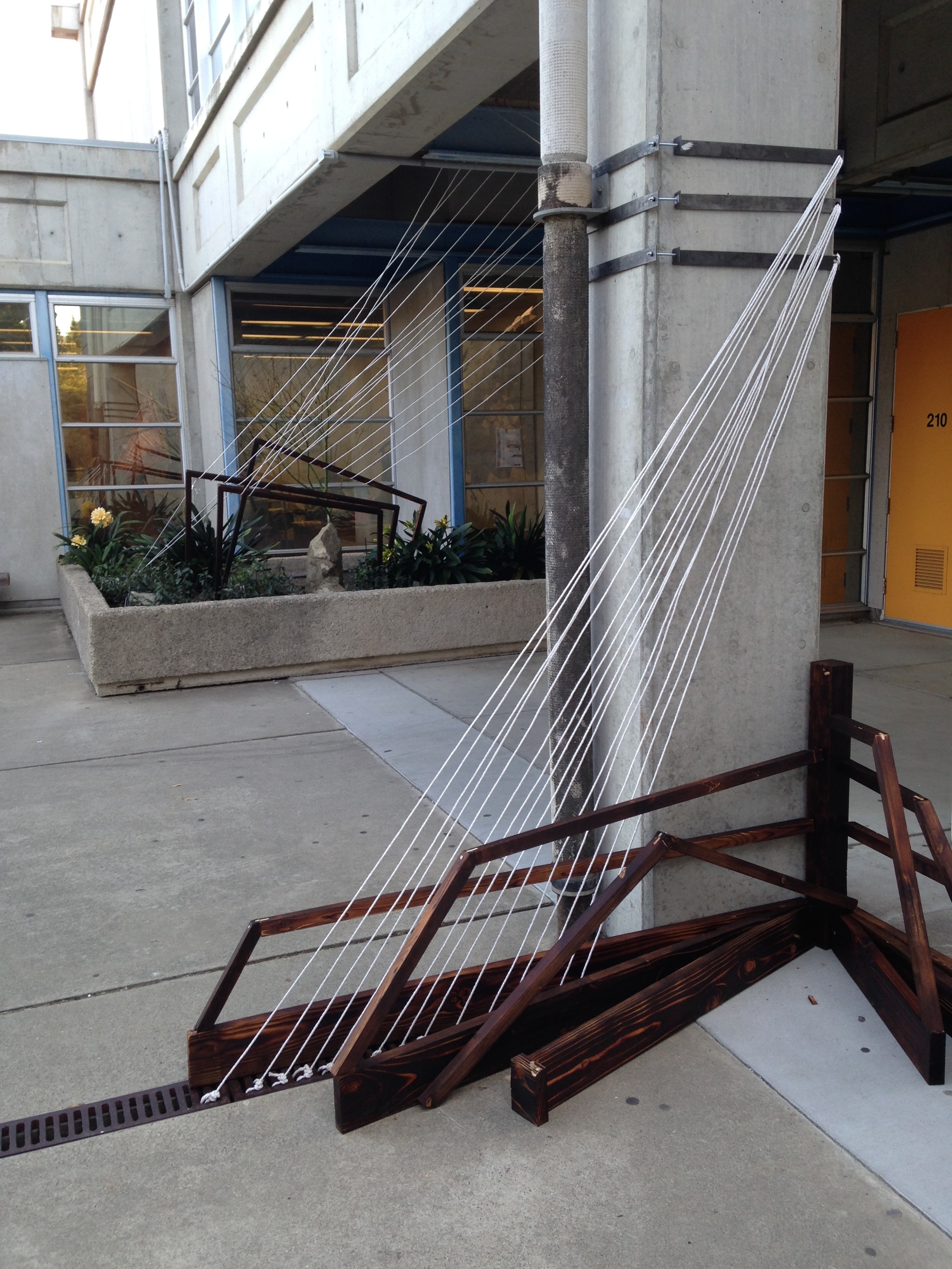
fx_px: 1210
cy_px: 634
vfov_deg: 55.4
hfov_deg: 42.9
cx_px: 476
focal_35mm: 33
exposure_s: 1/40
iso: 50
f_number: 2.4
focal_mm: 4.12
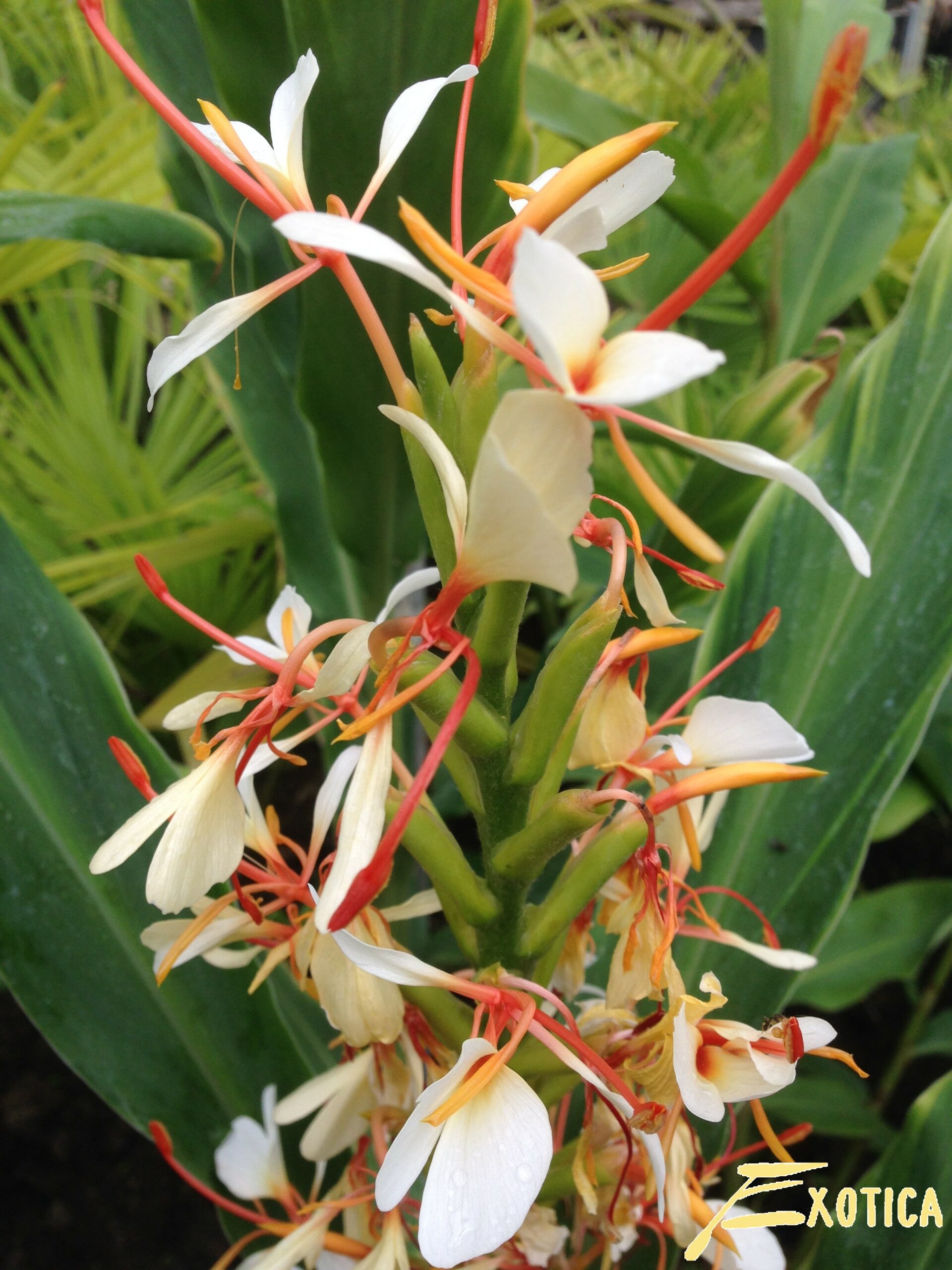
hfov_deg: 42.9
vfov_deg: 55.4
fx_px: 1210
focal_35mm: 33
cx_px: 476
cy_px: 635
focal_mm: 4.12
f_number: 2.4
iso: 50
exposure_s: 1/371
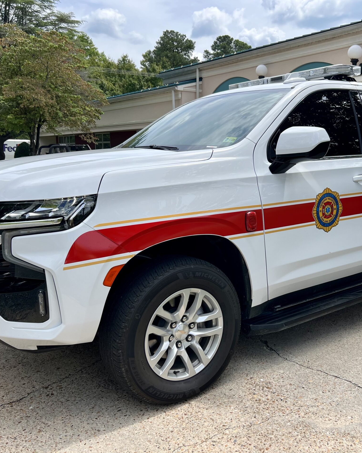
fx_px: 455
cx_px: 229
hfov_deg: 43.0
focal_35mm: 34
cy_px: 227
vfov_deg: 52.8
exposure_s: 1/1575
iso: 50
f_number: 1.5
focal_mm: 5.7
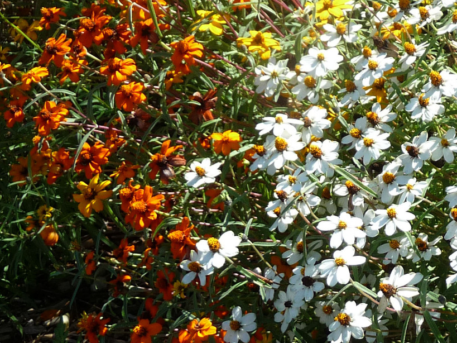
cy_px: 245
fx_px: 1188
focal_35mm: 90
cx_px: 547
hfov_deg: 20.4
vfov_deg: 16.4
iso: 100
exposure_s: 1/500
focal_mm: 6
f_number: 3.7
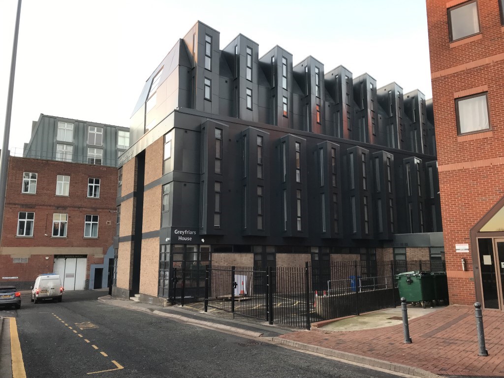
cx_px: 252
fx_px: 408
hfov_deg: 63.4
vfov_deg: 49.7
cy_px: 189
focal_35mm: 28
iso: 40
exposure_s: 1/100
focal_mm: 3.99
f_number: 1.8
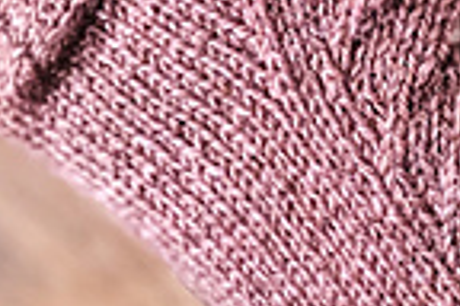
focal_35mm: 206
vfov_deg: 6.3
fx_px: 2632
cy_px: -440
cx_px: 433
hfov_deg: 9.9
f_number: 2.8
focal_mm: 6.6
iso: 400
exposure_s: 1/60
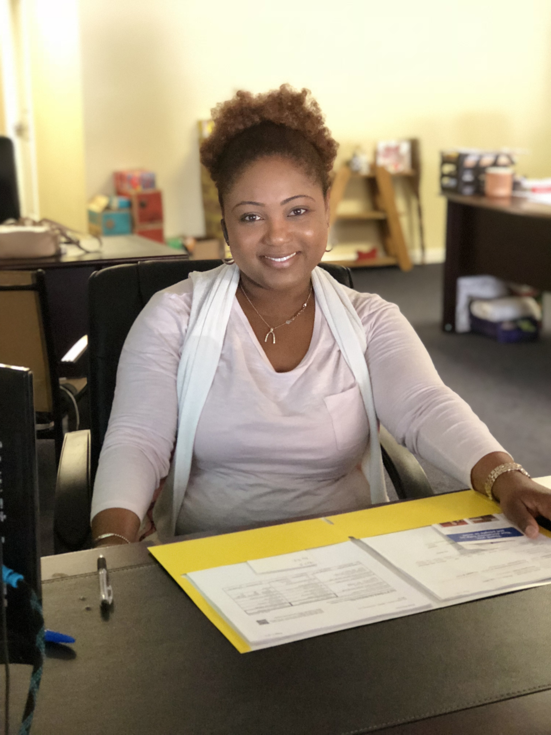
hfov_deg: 25.7
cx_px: 276
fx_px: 1210
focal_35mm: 57
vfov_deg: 33.8
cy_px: 368
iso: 1250
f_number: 2.8
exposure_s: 1/60
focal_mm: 6.6
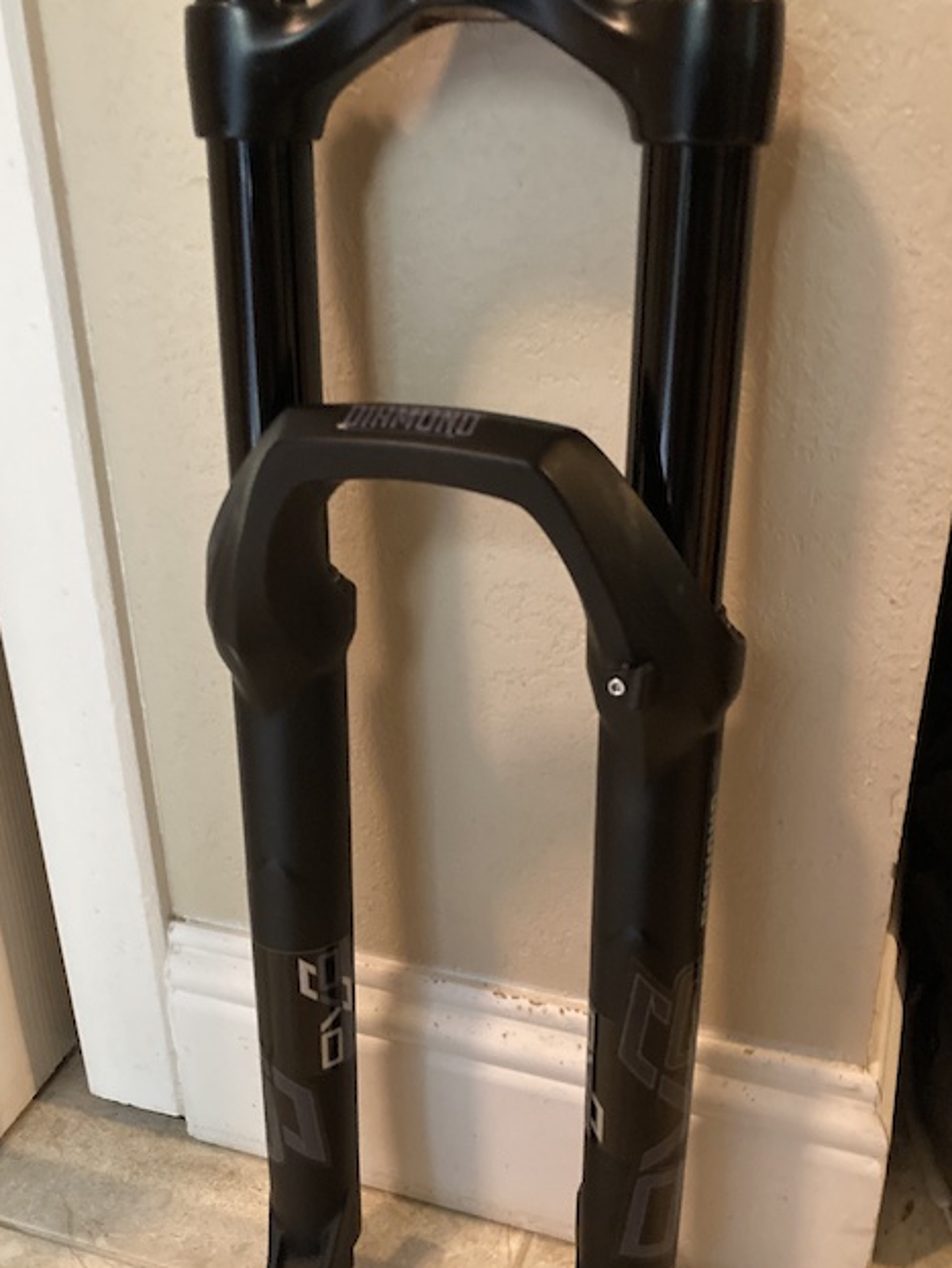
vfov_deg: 51.2
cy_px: 709
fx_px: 1319
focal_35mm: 36
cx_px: 489
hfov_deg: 39.7
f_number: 1.8
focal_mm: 3.99
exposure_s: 1/30
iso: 500
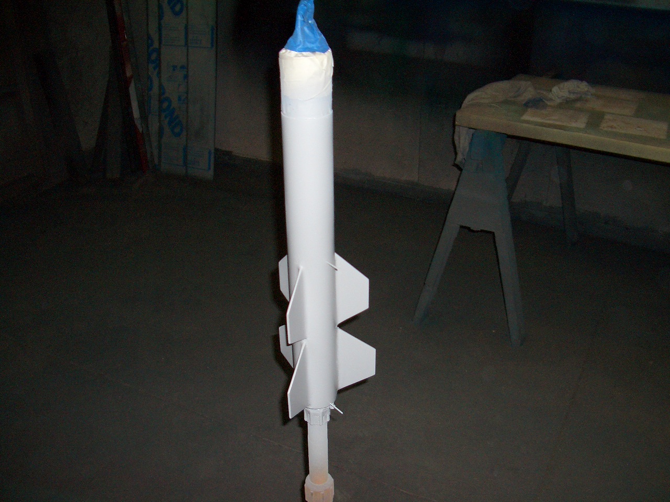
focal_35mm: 35
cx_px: 335
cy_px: 251
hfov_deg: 52.6
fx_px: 677
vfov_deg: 40.7
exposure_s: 1/60
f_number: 2.6
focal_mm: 5.8
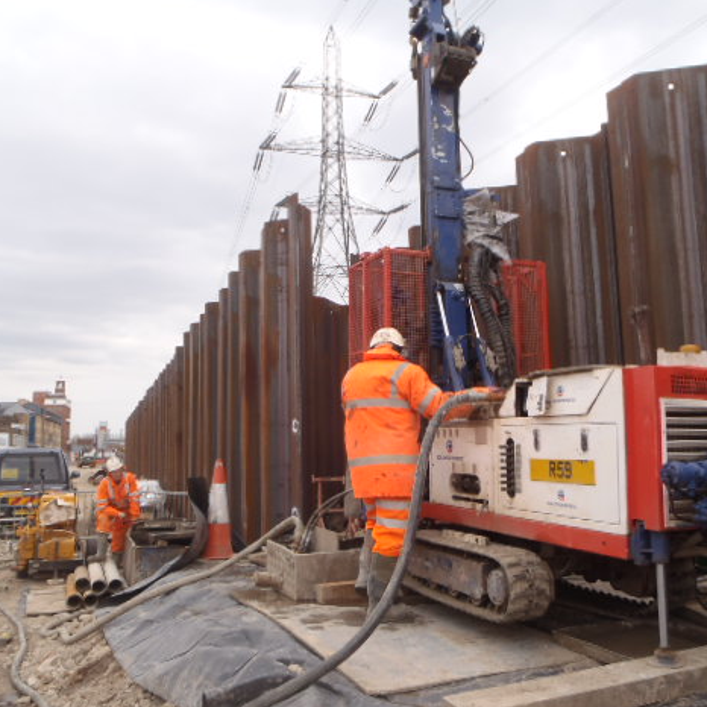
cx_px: 355
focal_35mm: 34
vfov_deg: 48.4
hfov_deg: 48.5
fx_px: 786
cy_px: 347
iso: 80
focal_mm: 5
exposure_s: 1/200
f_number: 4.5
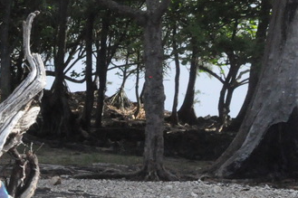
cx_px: -180
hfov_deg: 16.6
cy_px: 192
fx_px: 902
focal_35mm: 109
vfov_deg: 12.4
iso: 4000
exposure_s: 1/640
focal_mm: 22
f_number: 18
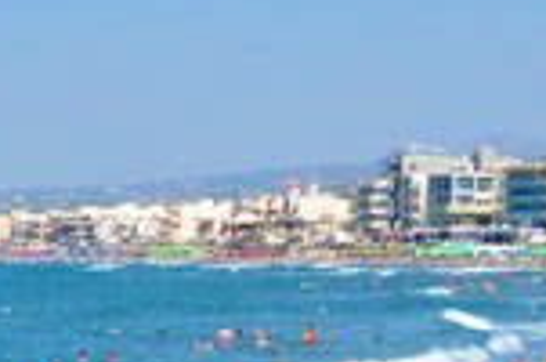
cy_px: 903
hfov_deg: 9.5
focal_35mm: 215
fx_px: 3254
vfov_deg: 6.1
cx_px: 618
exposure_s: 1/1000
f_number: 5.6
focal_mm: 18
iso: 200
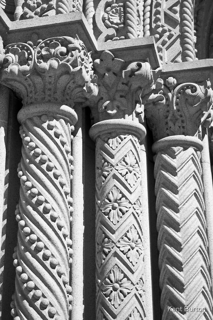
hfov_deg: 21.6
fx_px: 559
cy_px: 160
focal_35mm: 63
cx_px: 106
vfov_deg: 31.9
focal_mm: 42
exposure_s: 1/400
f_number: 4.5
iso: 100
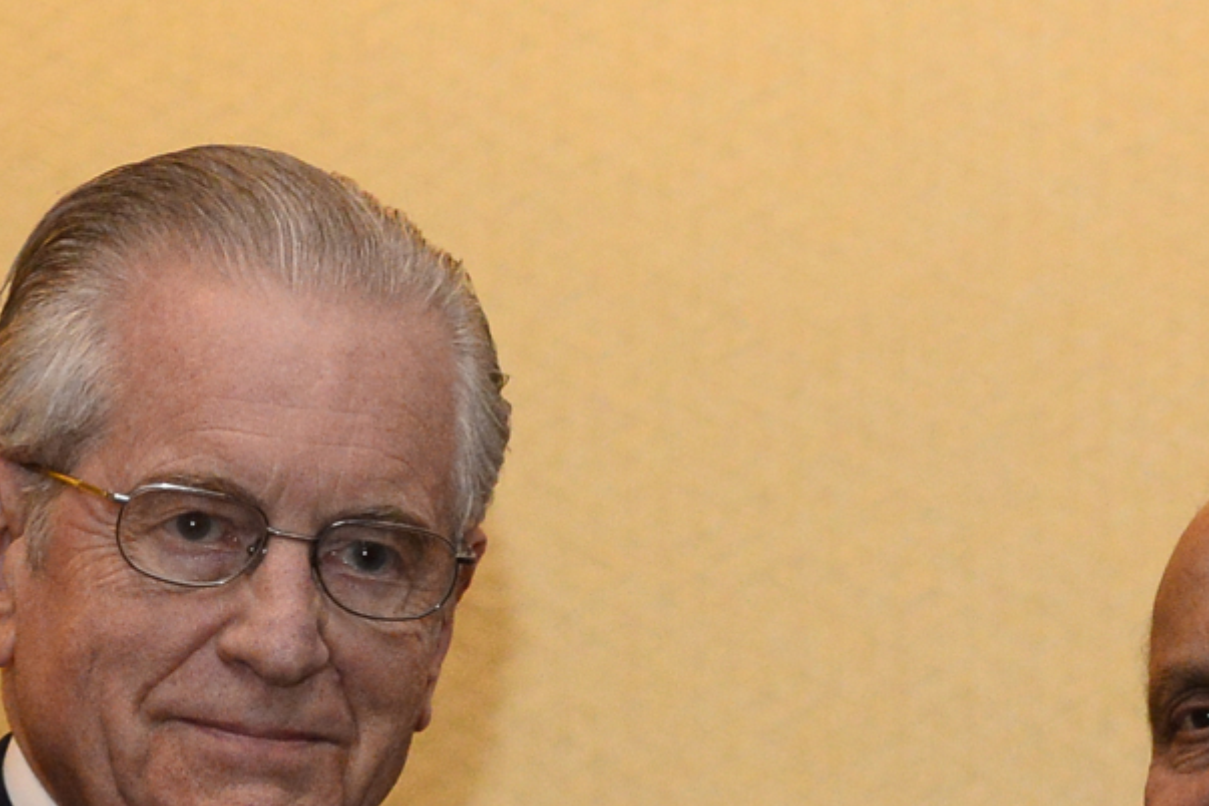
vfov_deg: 5.8
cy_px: 1334
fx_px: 7791
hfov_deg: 8.8
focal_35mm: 232
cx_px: 1231
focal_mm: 70
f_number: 4.5
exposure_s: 1/125
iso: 4000
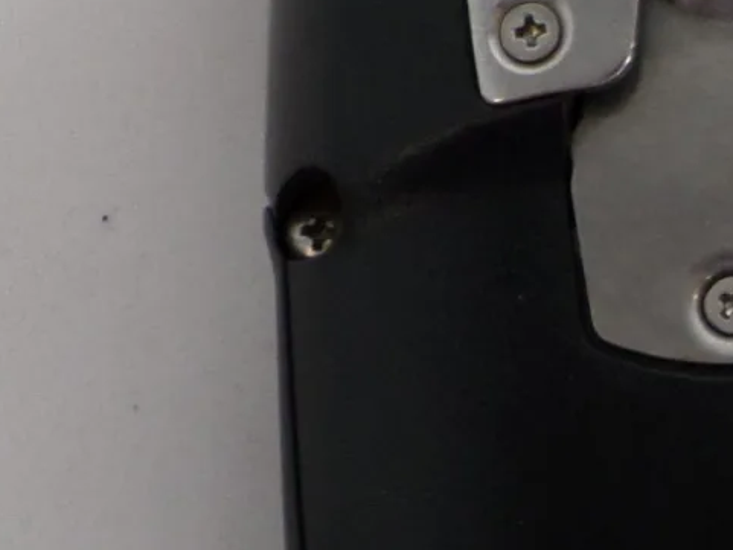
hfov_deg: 14.6
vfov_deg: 11.0
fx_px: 2817
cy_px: 629
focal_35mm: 133
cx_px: 742
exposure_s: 1/30
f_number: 2.5
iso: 80
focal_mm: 4.5
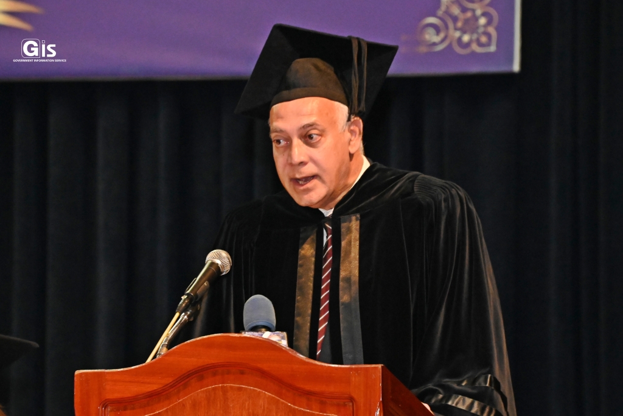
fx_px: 4327
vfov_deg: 5.5
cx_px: 312
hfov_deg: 8.2
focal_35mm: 250
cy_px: 208
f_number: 8
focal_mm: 250
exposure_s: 1/200
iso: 10000
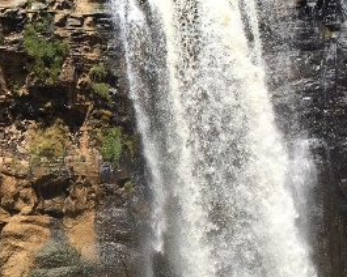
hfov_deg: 21.2
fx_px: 883
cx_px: -24
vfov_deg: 17.9
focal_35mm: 86
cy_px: 120
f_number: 2.2
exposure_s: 1/1131
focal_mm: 4.15
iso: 25
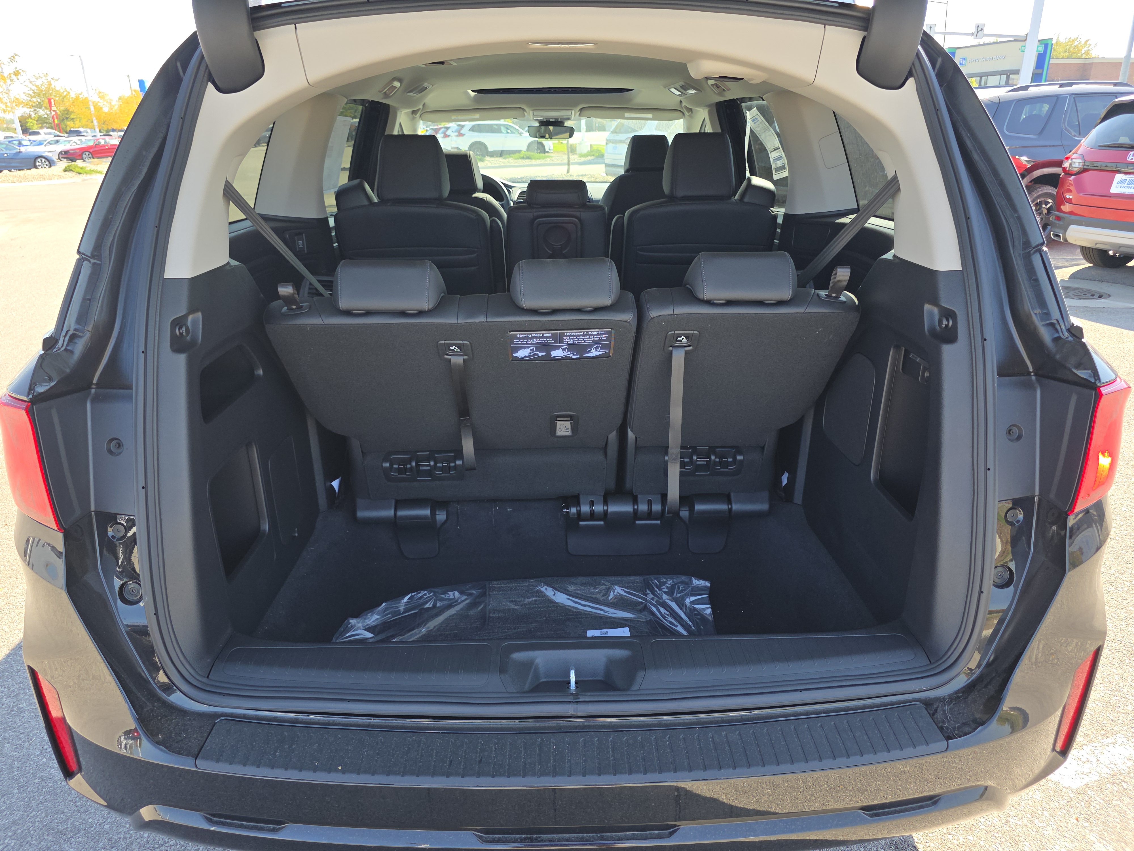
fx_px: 753
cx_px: 567
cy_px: 426
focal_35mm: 23
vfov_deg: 58.9
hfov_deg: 73.9
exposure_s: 1/359
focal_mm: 6.3
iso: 32
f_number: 1.7
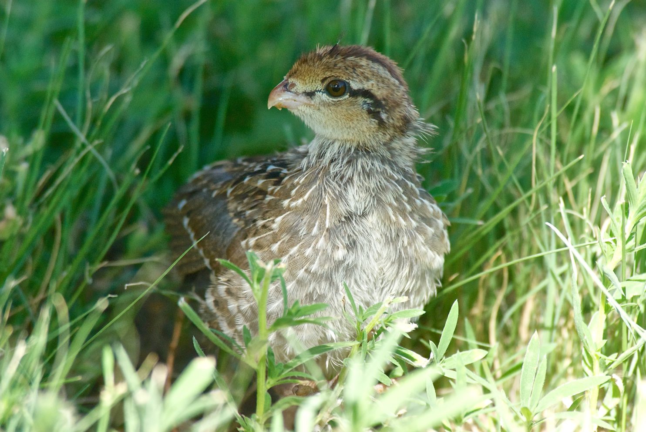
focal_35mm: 510
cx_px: 323
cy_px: 216
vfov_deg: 2.7
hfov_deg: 4.0
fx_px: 9161
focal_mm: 340
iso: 800
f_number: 8
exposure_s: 1/500
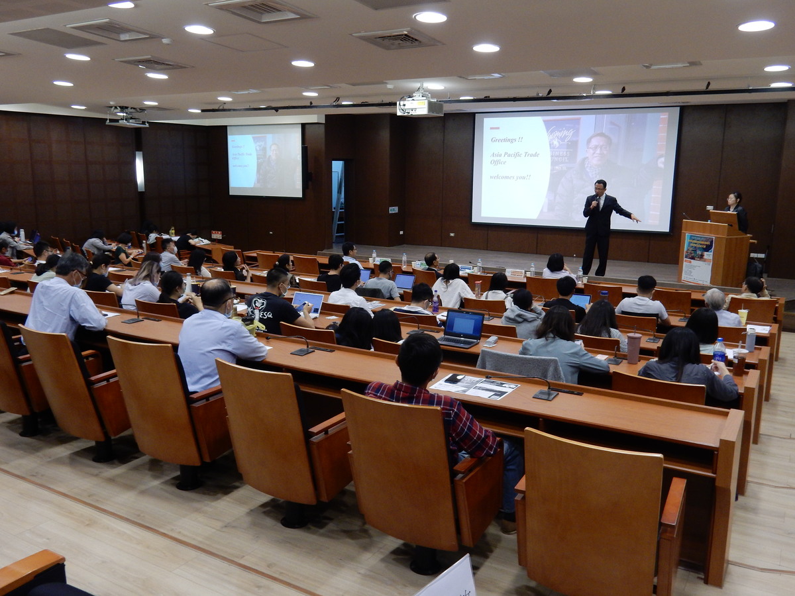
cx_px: 398
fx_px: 689
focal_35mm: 30
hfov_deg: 60.0
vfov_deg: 46.8
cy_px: 298
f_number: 4
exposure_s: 1/30
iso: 250
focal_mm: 5.4
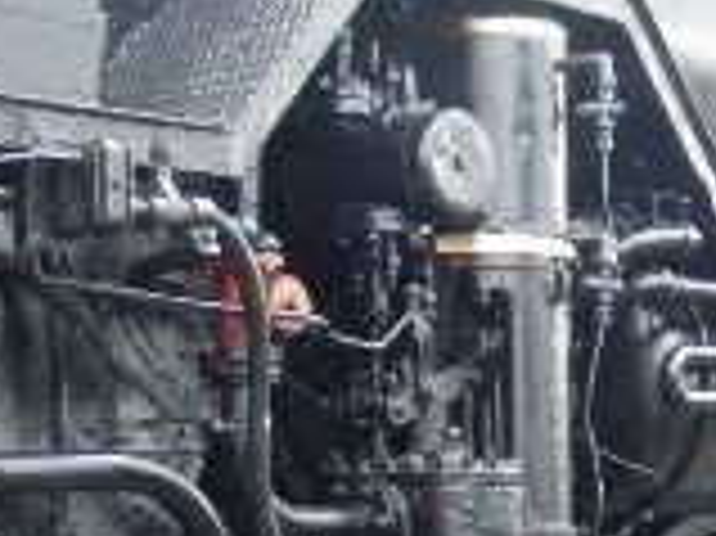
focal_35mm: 107
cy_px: 455
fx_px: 2212
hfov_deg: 18.2
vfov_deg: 13.7
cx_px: 617
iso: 800
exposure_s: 1/160
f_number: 3.5
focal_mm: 6.7
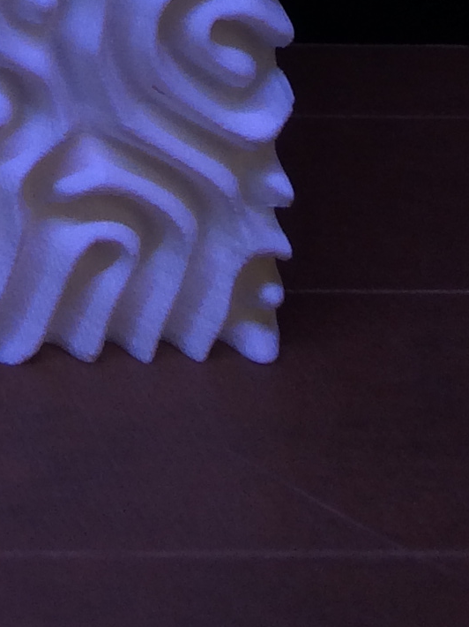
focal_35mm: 138
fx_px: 2494
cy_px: -727
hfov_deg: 9.8
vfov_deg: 12.2
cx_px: -562
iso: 32
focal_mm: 4.12
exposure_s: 1/40
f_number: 2.2
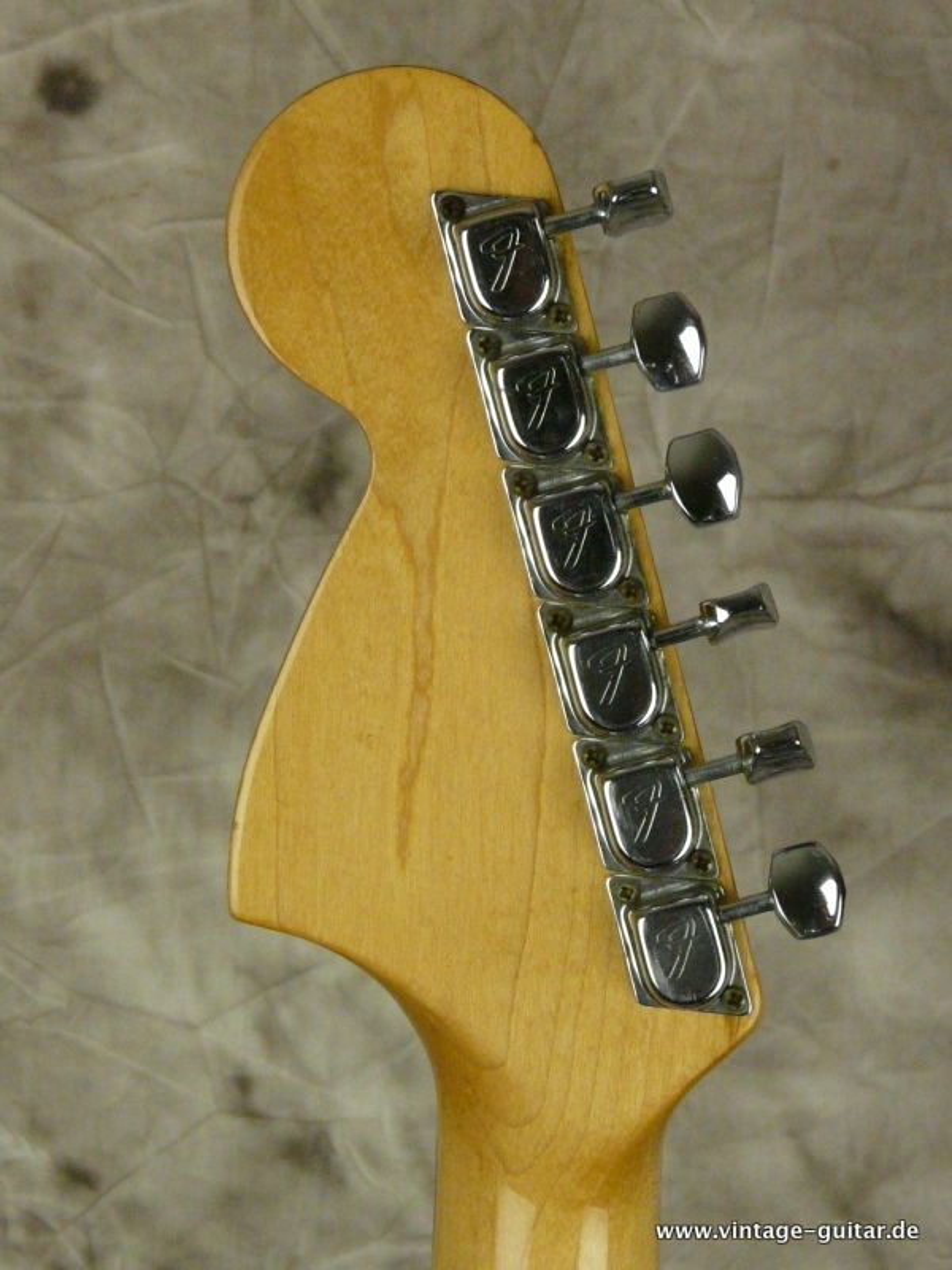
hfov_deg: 12.0
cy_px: 635
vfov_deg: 16.0
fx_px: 4510
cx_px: 476
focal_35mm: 123
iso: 400
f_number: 4
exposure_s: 1/250
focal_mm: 12.6
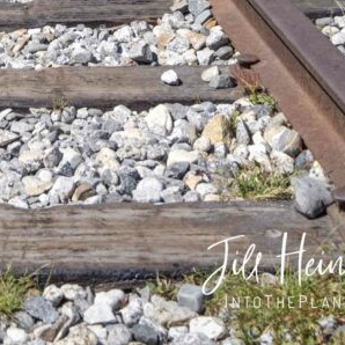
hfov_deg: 16.3
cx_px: 14
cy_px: -311
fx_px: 1184
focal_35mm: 105
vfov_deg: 14.3
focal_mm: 32
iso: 800
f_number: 10
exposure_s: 1/200
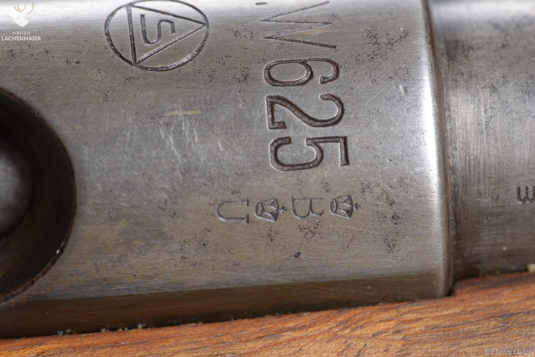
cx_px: 268
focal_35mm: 105
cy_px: 178
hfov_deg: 19.4
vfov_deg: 13.1
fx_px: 1561
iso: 100
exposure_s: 1/60
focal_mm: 105
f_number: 22
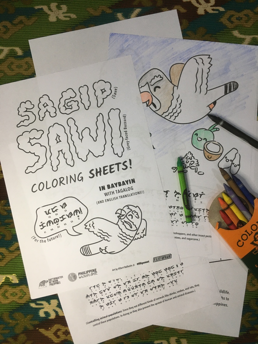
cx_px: 129
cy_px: 172
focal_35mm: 29
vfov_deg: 61.7
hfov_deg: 48.2
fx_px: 288
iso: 40
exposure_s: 1/30
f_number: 2.2
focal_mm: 4.15
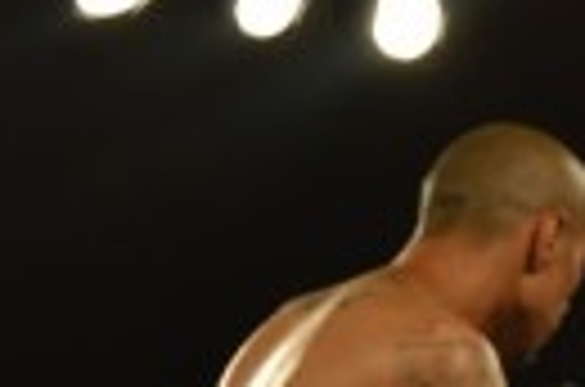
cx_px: 576
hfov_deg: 8.5
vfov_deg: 5.6
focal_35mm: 242
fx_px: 3928
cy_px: 454
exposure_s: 1/60
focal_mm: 35
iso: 100
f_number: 4.5
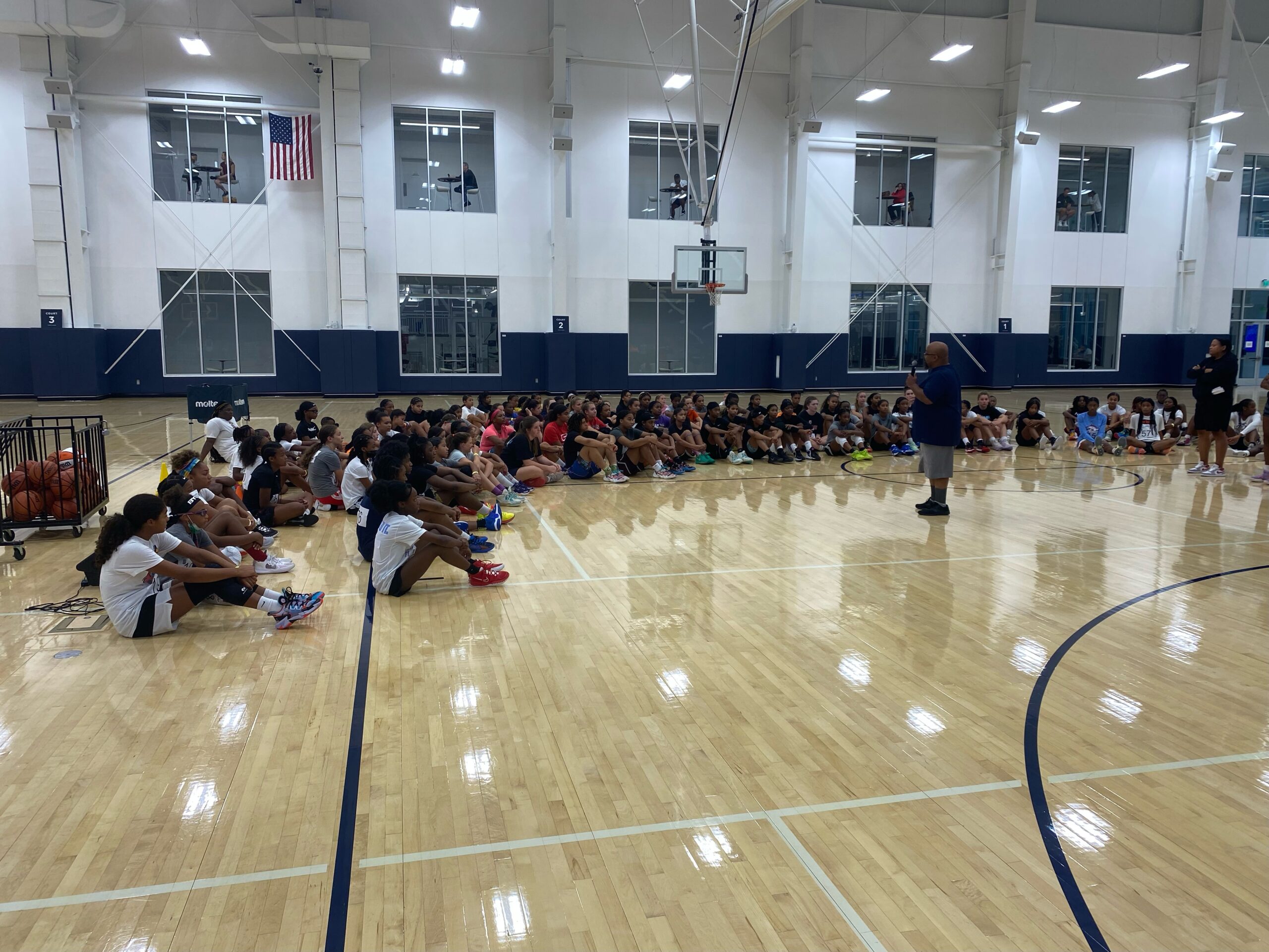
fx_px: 953
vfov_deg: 53.1
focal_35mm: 26
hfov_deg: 67.3
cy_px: 476
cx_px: 634
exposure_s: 1/120
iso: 50
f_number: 1.8
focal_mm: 4.25
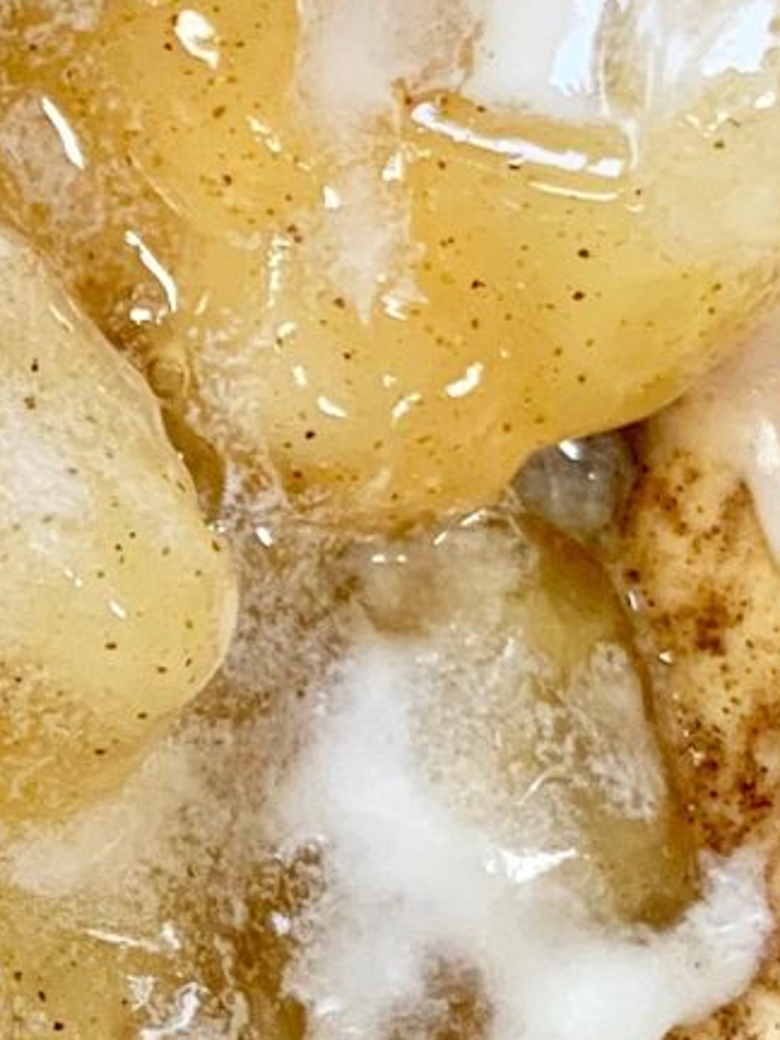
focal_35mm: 154
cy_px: 898
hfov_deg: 9.2
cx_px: -611
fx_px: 4627
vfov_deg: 12.7
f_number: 1.8
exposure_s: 1/120
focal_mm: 4.25
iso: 80
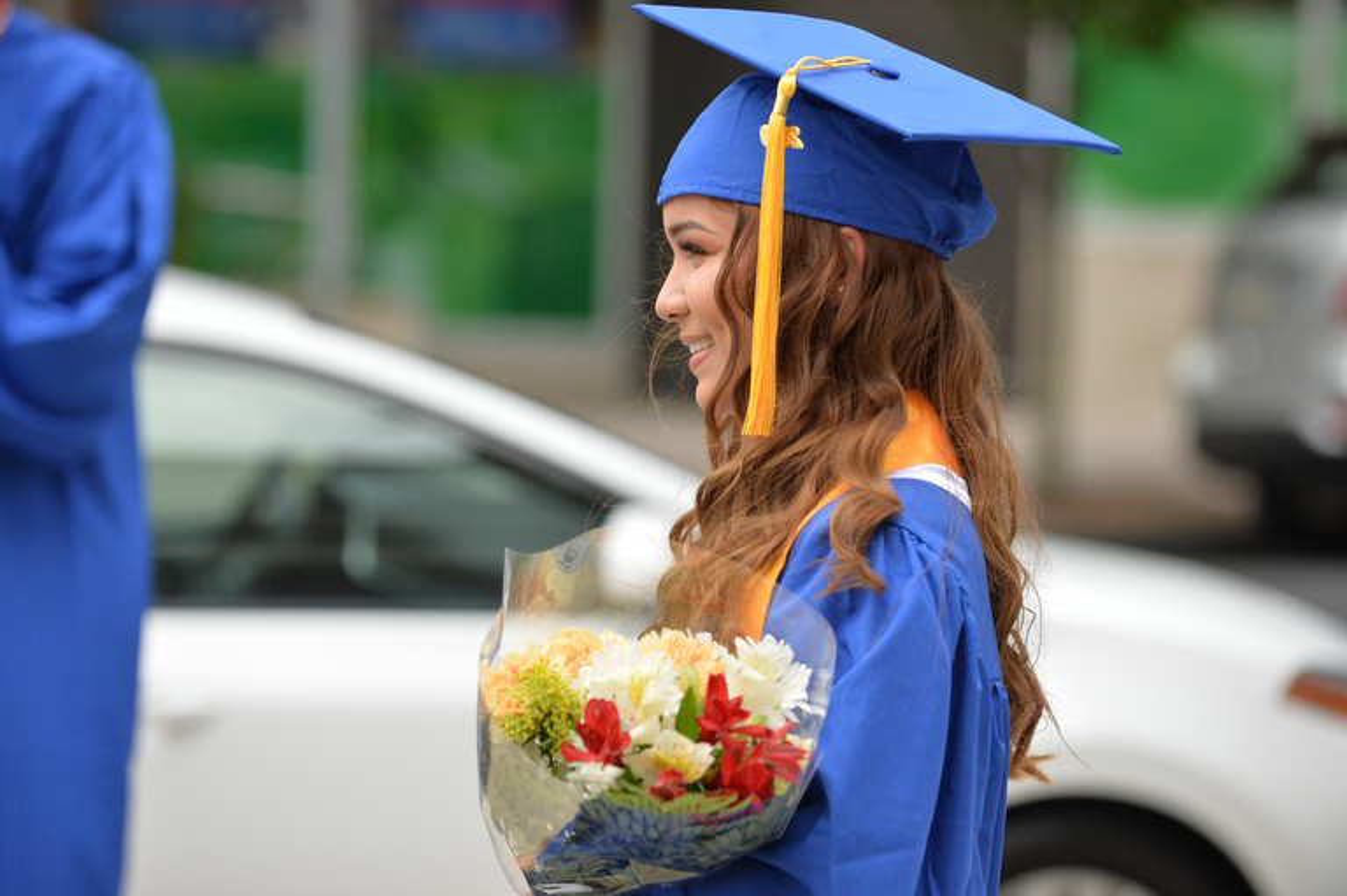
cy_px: 448
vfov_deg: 7.2
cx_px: 674
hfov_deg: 10.8
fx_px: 7104
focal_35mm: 190
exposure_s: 1/2500
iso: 3200
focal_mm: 190
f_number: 6.3
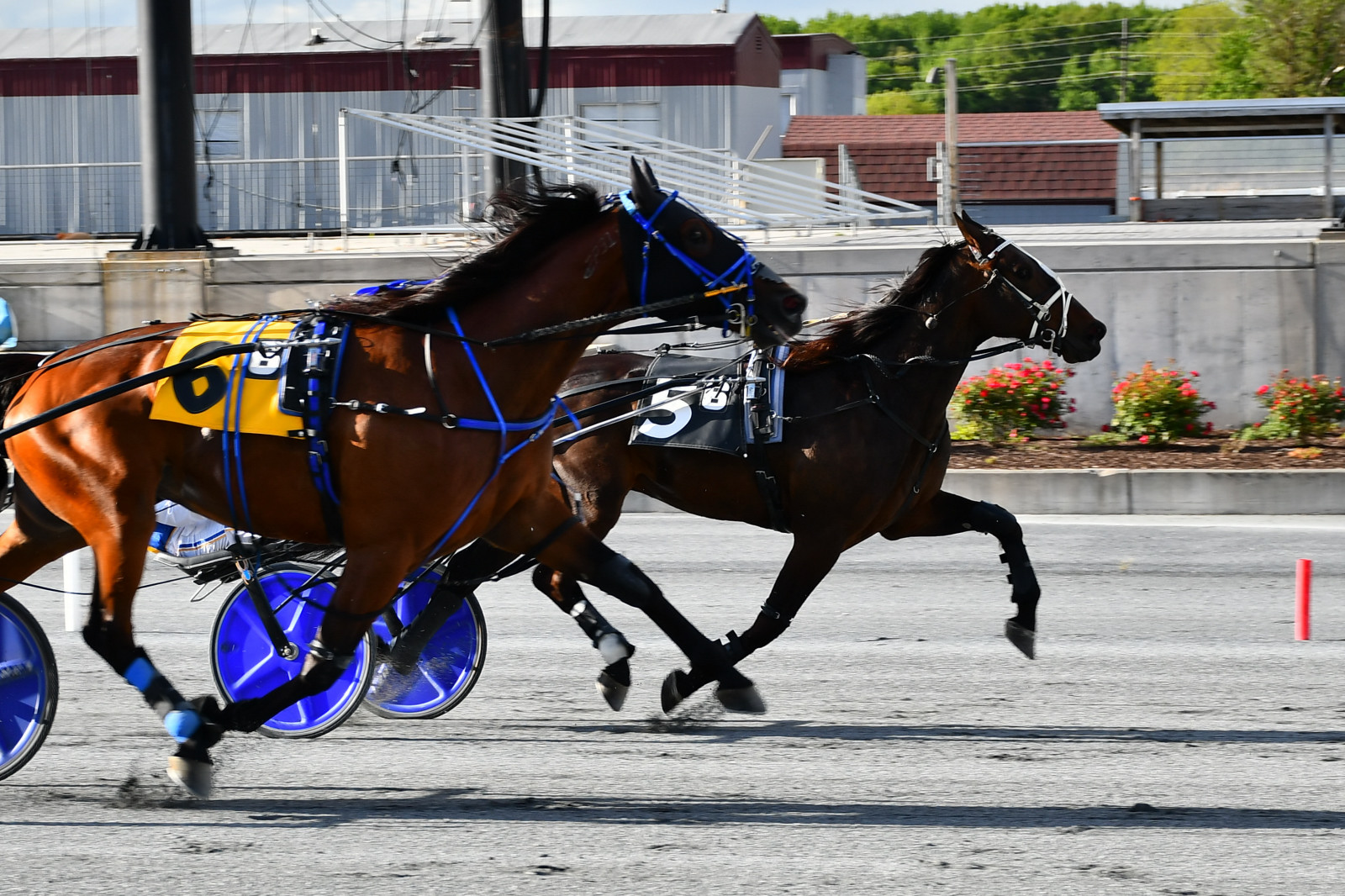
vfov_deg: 20.3
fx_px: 2503
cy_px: 448
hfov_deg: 30.1
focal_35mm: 67
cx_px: 672
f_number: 5.6
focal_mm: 45
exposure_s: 1/500
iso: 100
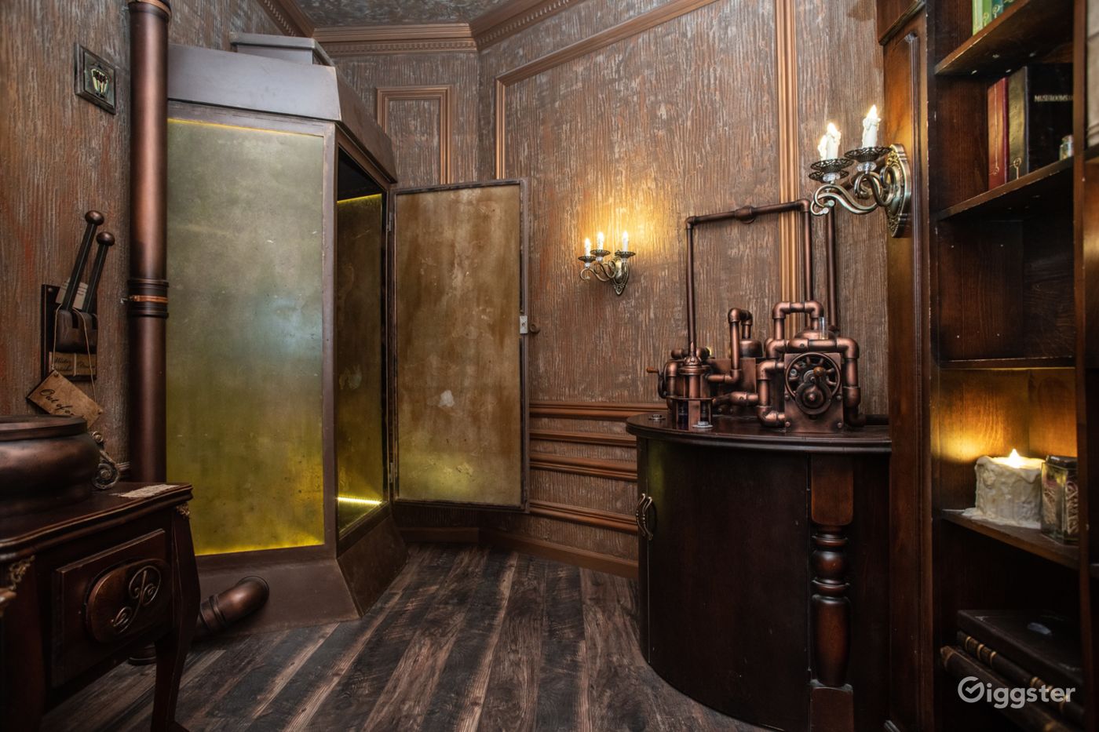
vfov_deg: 61.9
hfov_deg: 84.0
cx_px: 550
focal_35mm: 20
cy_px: 366
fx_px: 610
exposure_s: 1/40
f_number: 5
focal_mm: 20
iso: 2000
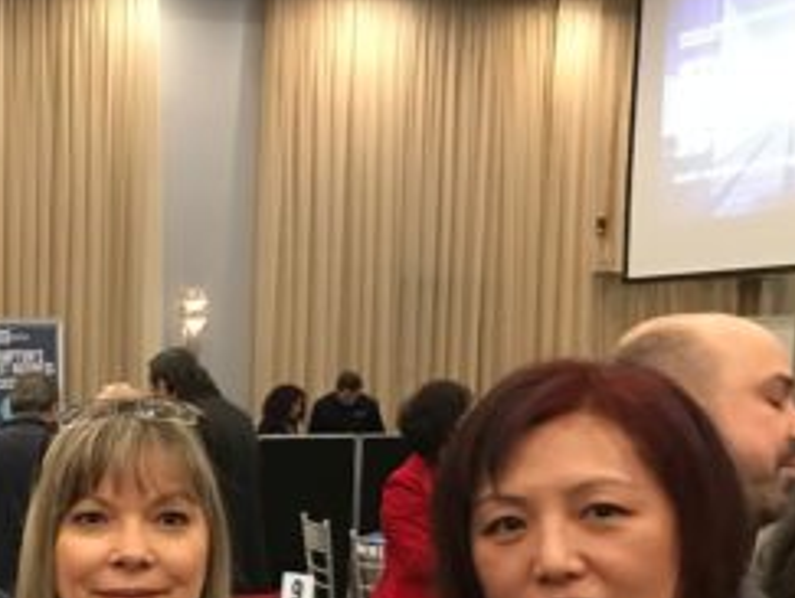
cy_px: 549
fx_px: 1587
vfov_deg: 20.9
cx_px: -115
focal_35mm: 69
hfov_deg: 25.7
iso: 80
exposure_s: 1/7
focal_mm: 3.99
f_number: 1.8
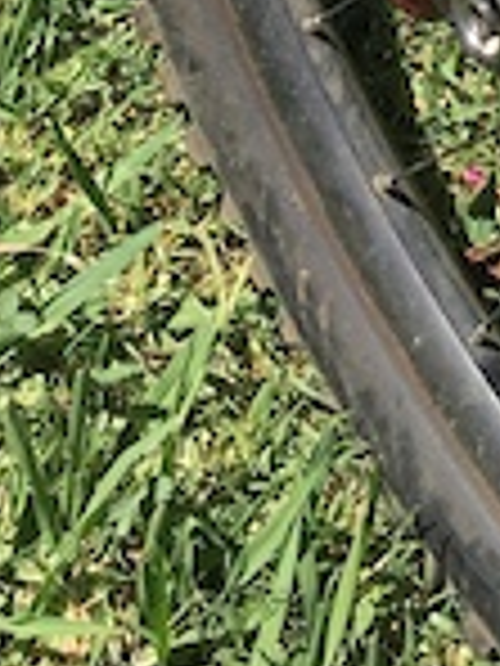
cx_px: 505
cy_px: -1098
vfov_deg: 10.3
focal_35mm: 157
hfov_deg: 9.4
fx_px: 3024
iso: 25
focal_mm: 4.15
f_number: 2.2
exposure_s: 1/974
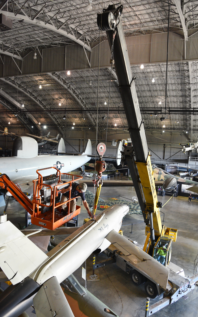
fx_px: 216
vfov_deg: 72.5
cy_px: 161
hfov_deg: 49.3
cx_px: 105
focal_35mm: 25
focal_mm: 24
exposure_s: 1/80
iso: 1600
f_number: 5
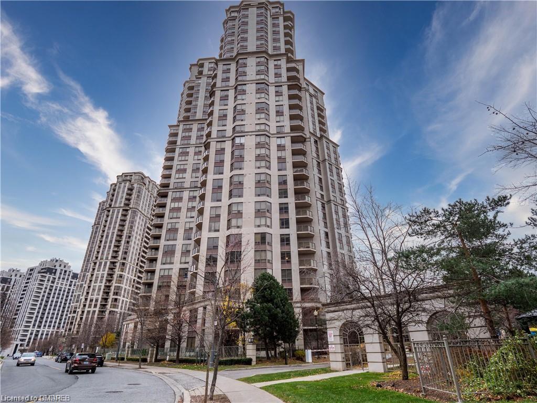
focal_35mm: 16
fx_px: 248
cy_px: 202
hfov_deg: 94.5
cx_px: 268
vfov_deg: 78.1
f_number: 4
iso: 200
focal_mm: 8
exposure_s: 1/400
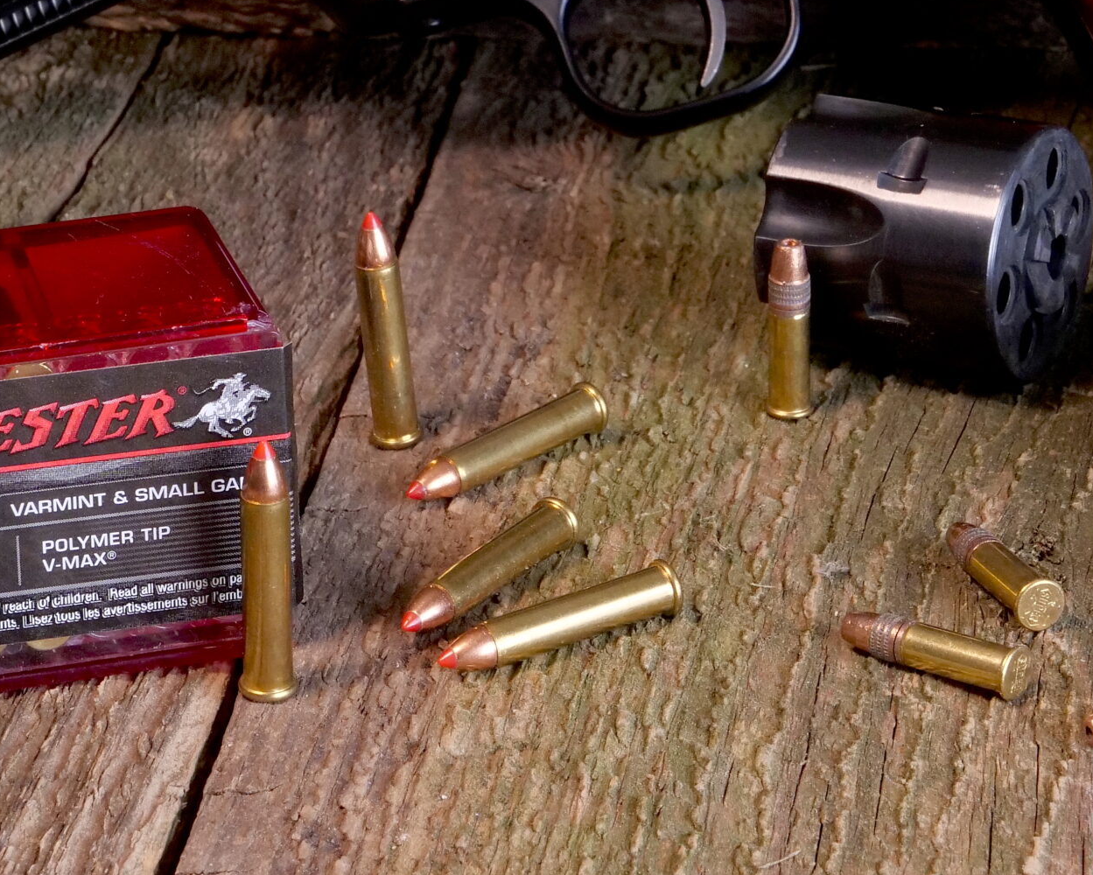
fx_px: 4401
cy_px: 92
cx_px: 529
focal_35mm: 136
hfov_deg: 14.2
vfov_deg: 11.3
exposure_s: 1/50
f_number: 13
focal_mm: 34
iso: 1600
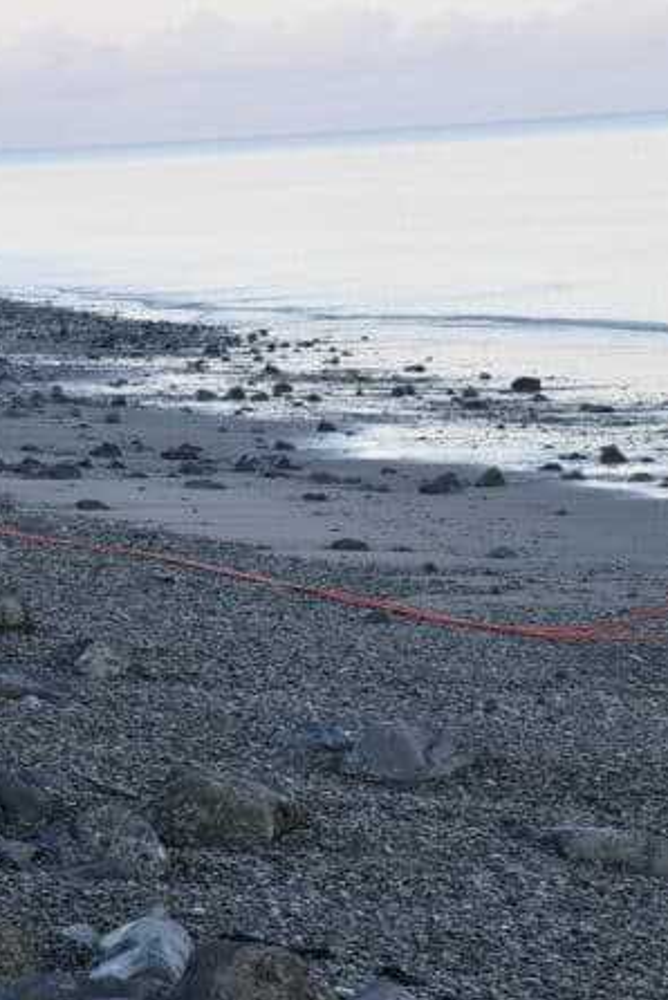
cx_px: 379
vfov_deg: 13.9
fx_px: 4113
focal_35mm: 148
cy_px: 536
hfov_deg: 9.3
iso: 400
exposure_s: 1/80
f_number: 7.1
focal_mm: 86
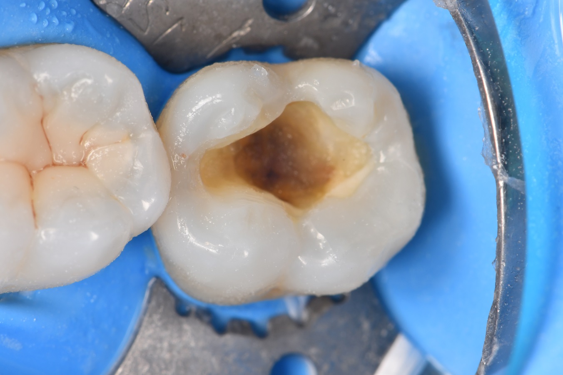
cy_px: 188
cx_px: 282
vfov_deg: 8.7
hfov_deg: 13.1
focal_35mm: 157
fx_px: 2454
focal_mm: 105
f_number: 32
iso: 200
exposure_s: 1/160
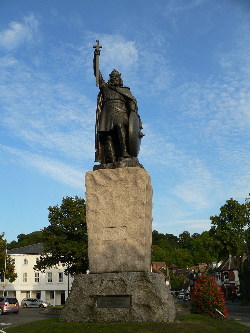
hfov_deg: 39.7
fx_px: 347
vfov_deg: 51.4
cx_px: 125
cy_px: 166
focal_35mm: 36
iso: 80
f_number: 4
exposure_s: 1/400
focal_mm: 6
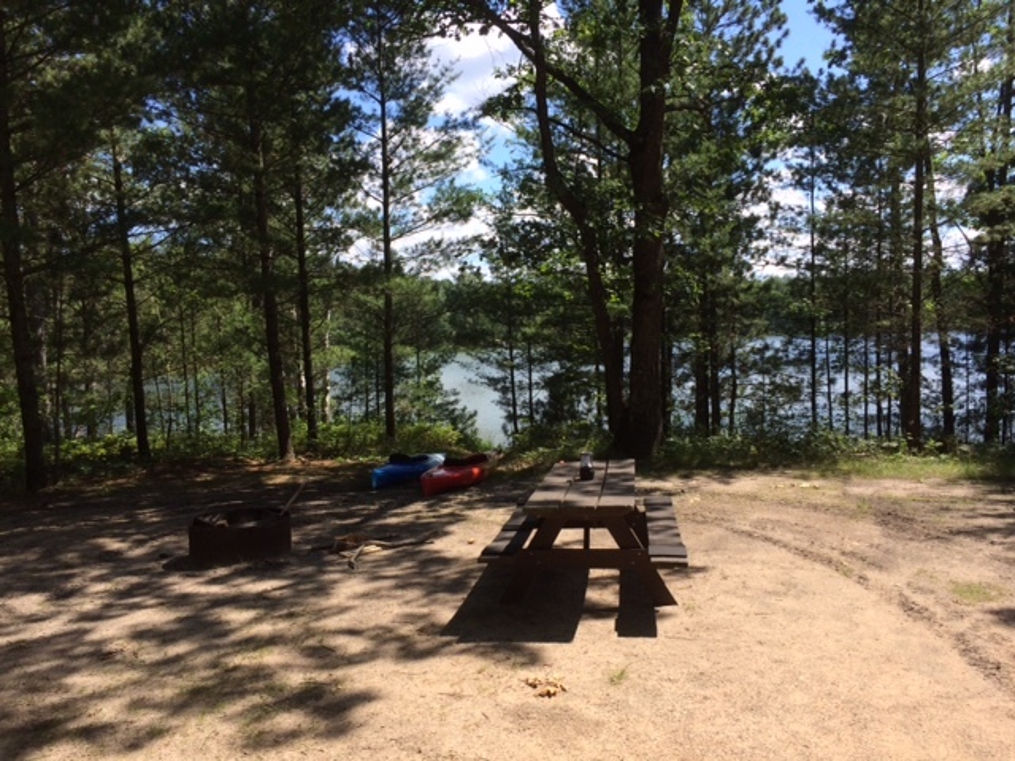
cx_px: 508
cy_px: 380
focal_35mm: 29
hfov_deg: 61.7
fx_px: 850
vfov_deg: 48.2
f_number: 2.2
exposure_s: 1/1244
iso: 32
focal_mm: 4.15
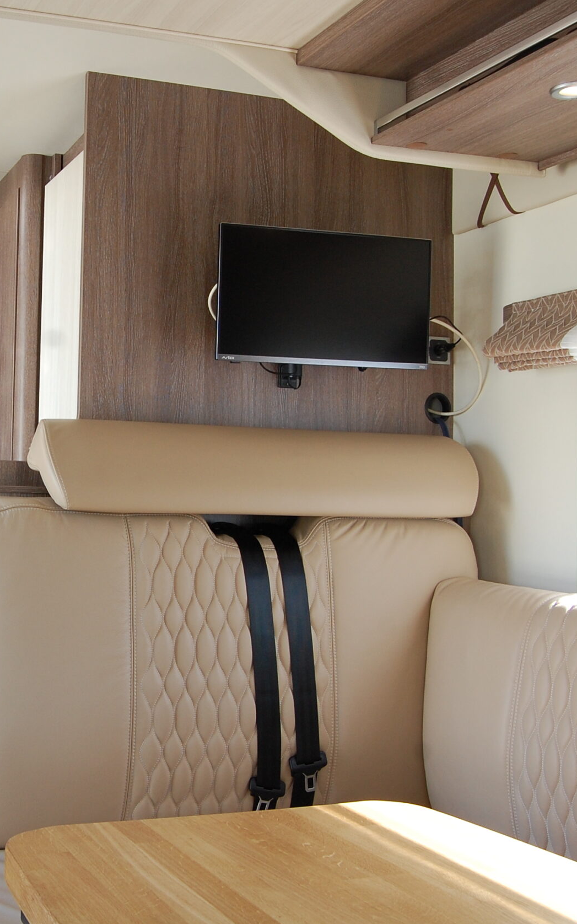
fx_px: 1057
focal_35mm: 42
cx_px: 55
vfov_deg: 47.2
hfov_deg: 29.3
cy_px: 460
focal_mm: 18
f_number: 8
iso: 400
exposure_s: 1/50
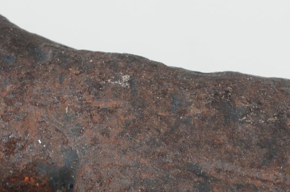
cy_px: 230
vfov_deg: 2.3
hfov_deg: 3.5
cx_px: 88
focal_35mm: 583
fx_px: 4685
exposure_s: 1/80
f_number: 9
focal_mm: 105
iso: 200
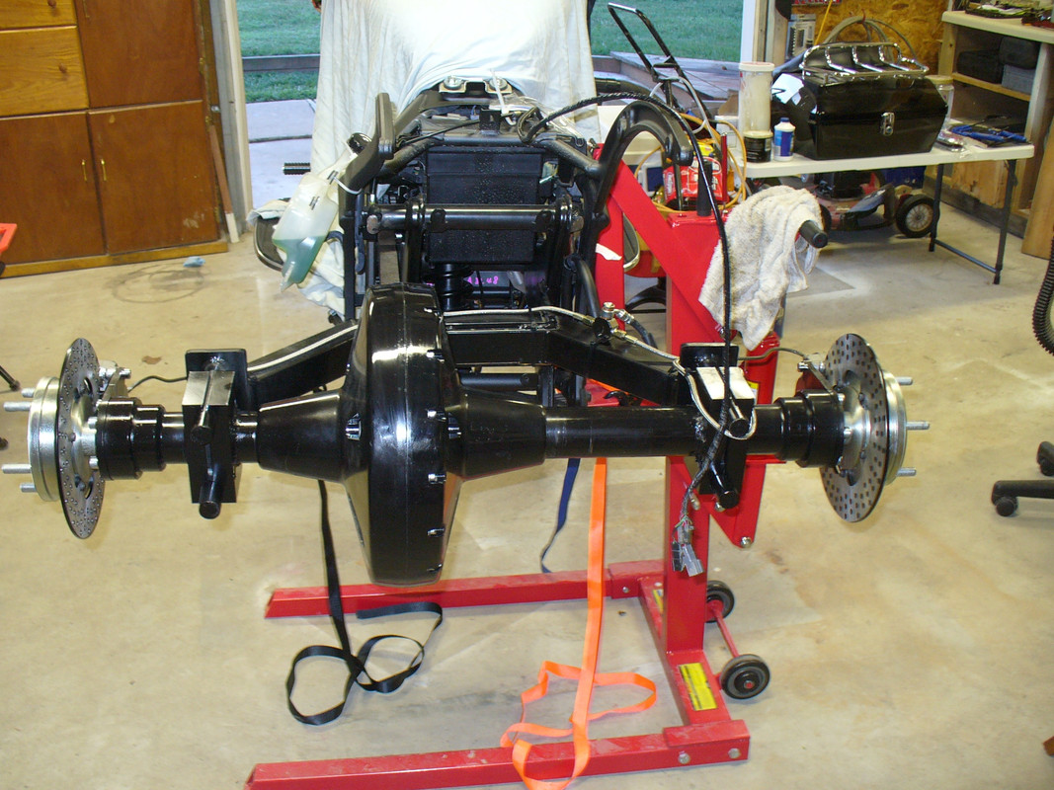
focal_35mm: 37
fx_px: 1126
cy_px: 395
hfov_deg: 50.1
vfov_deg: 38.7
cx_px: 527
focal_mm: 6.1
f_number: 2.8
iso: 100
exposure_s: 1/8
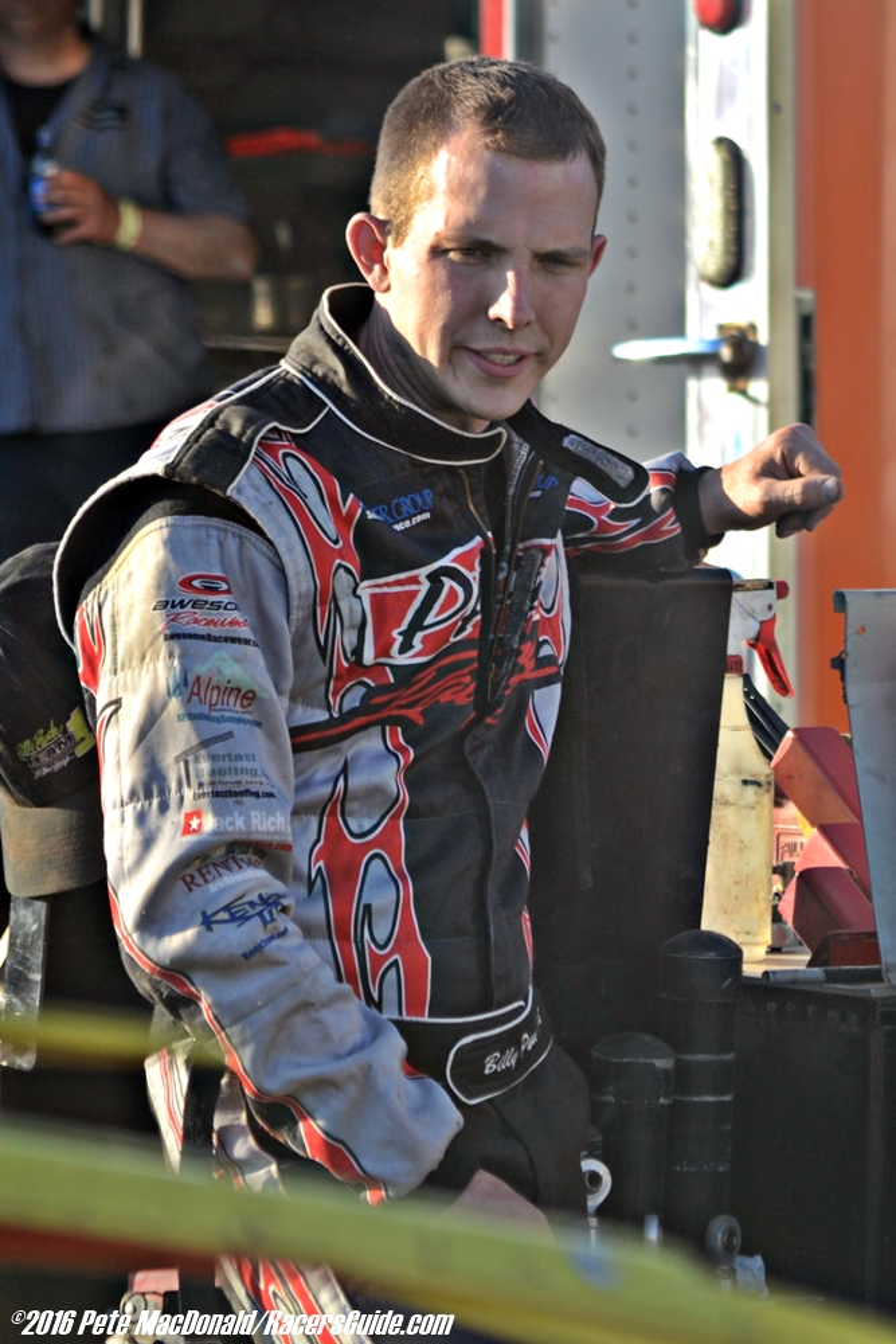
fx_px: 5486
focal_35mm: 147
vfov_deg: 14.0
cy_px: 672
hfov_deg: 9.3
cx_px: 448
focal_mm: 98
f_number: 4.5
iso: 100
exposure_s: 1/200
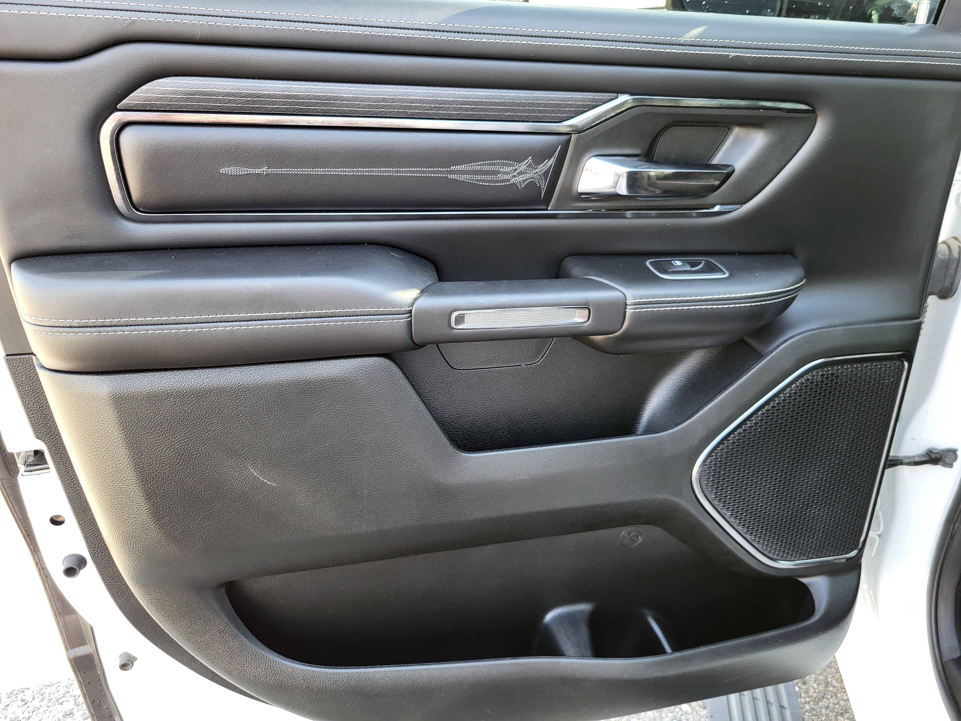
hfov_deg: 67.3
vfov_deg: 53.1
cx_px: 480
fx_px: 722
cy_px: 360
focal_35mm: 26
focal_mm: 5.4
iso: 125
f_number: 1.8
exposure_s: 1/120
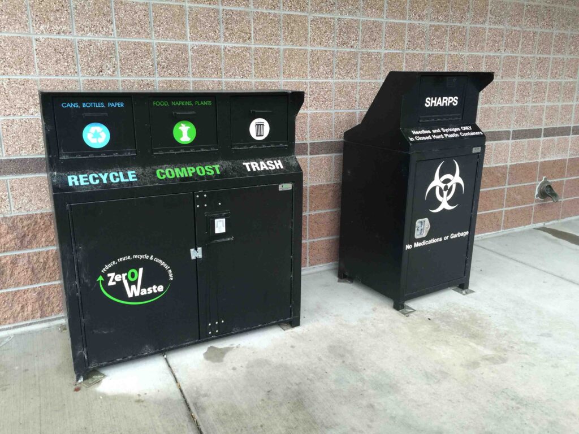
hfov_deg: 61.7
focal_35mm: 29
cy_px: 217
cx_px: 290
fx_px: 485
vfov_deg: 48.2
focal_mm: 4.15
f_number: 2.2
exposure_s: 1/30
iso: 32
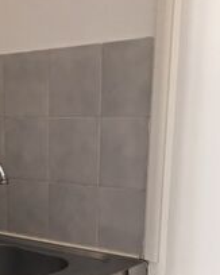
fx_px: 595
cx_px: -20
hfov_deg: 20.1
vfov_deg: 24.5
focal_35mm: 73
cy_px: 293
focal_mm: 4.15
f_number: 2.2
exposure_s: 1/33
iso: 80
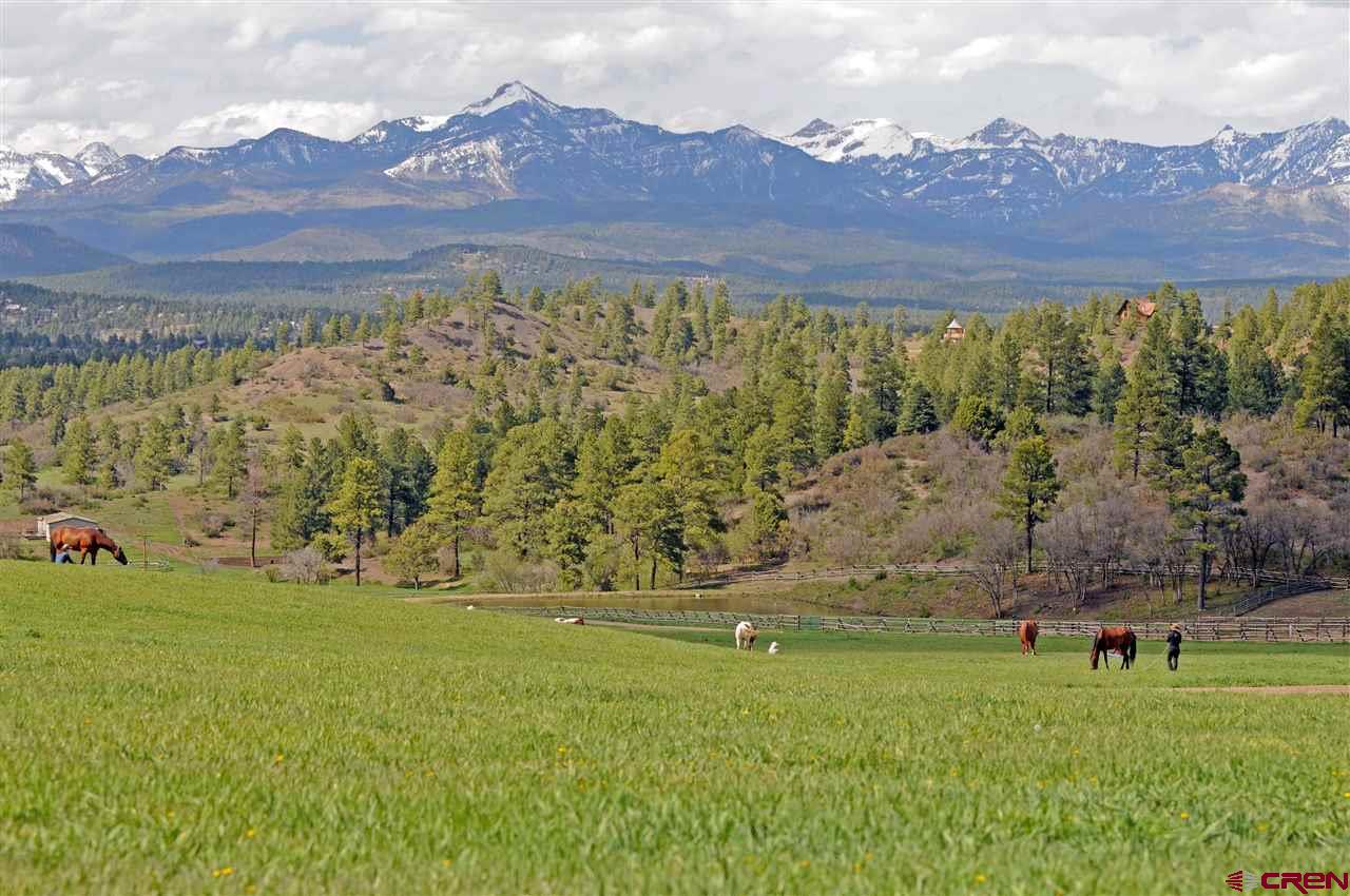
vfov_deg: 13.0
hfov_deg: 19.5
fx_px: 3932
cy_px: 448
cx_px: 675
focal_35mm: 105
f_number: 5
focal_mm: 70
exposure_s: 1/800
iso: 250
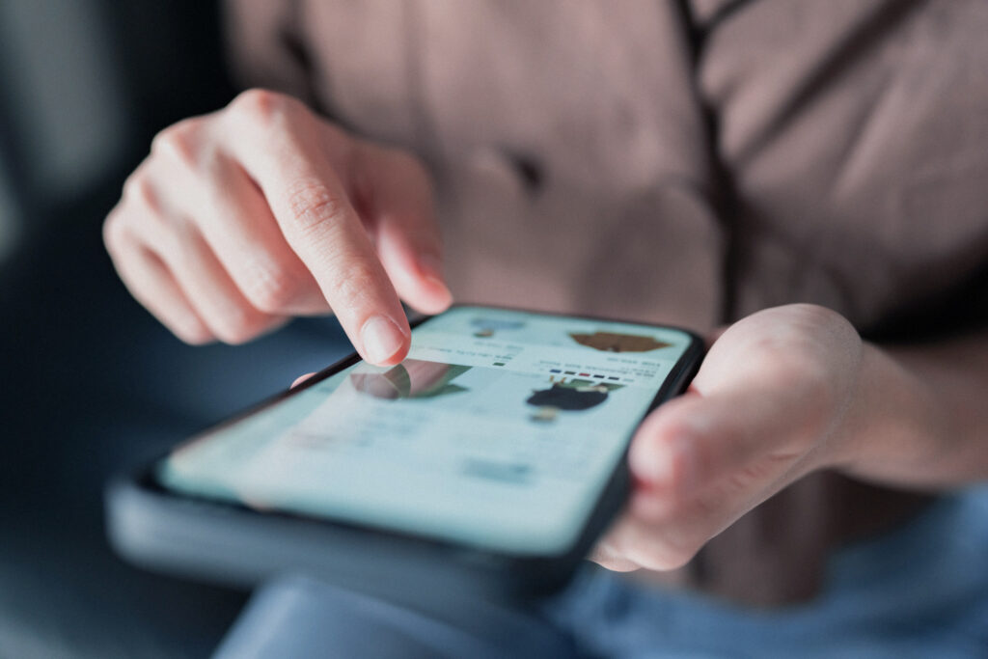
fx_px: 961
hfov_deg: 54.4
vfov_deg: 37.9
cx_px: 494
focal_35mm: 35
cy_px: 330
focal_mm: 35
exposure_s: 1/50
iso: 400
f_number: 2
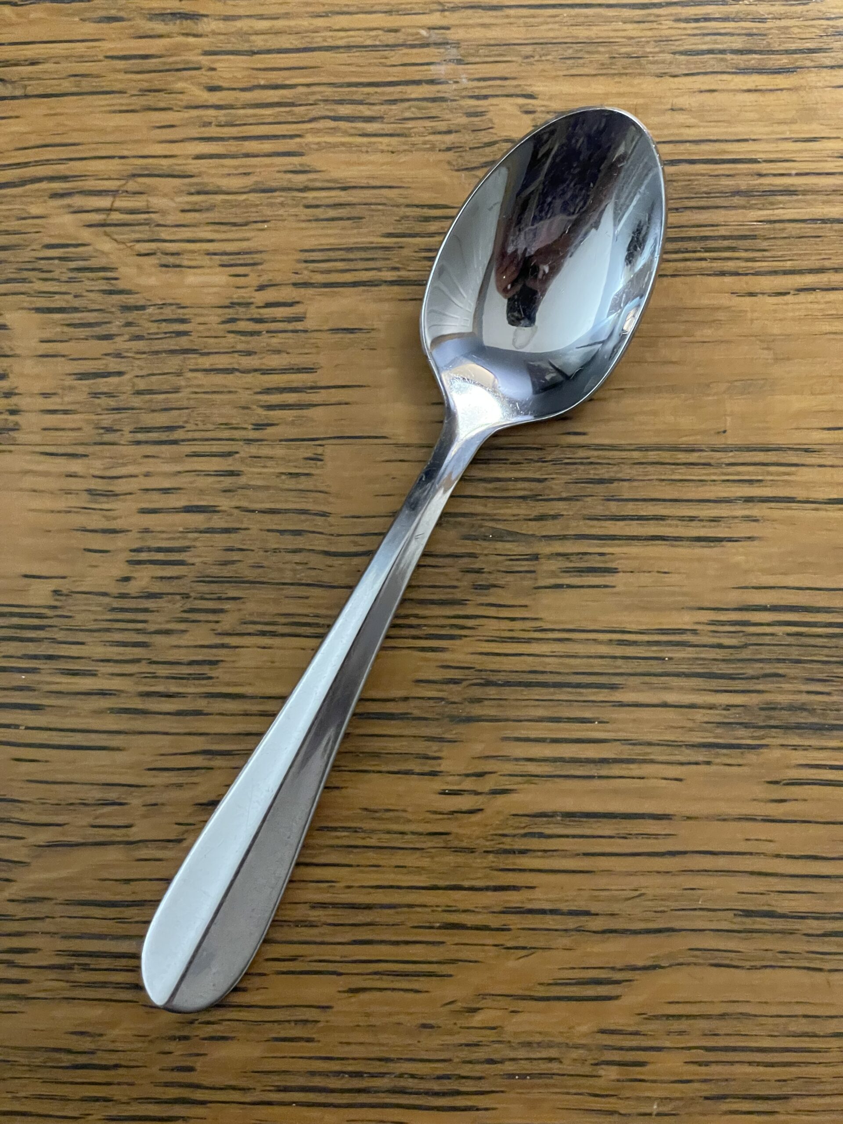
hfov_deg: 28.0
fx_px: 1688
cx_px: 422
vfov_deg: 36.8
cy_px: 562
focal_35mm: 52
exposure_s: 1/40
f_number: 2
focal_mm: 6
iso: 800
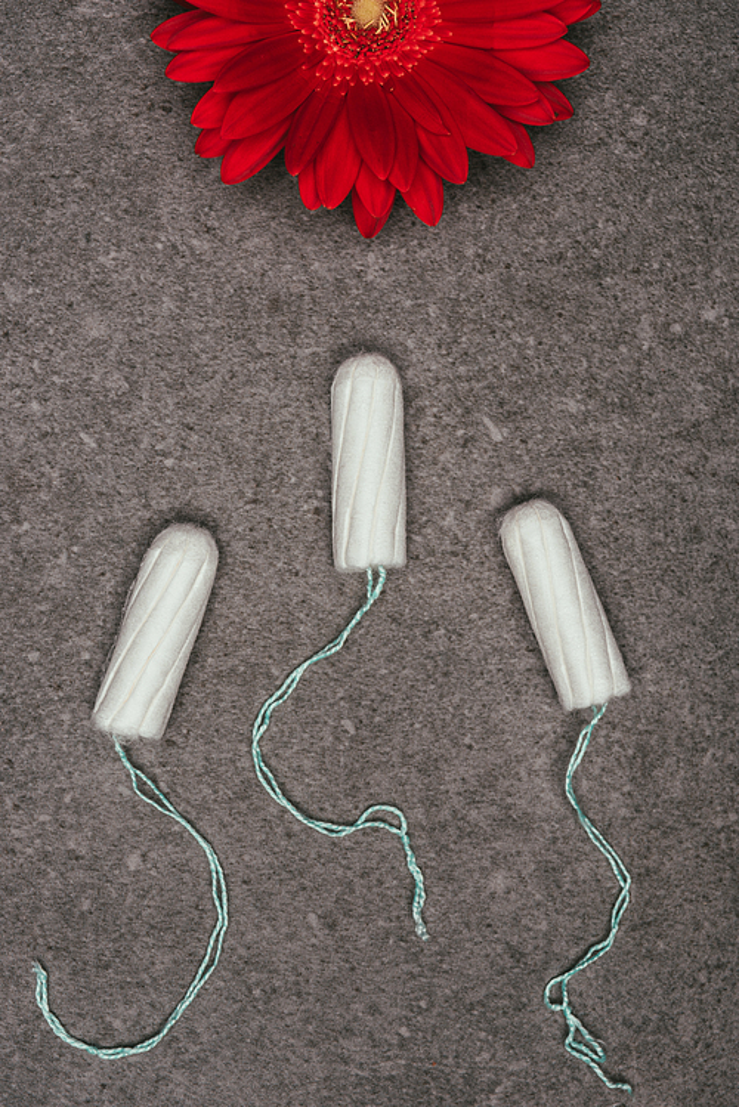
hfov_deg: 19.5
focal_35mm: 70
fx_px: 2153
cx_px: 370
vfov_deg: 28.8
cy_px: 554
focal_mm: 70
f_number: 10
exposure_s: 1/160
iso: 100
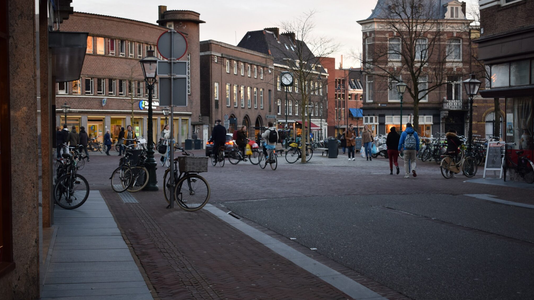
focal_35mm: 54
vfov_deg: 22.2
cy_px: 149
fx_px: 765
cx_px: 268
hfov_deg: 38.5
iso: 400
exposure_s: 1/80
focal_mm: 34
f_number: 4.5
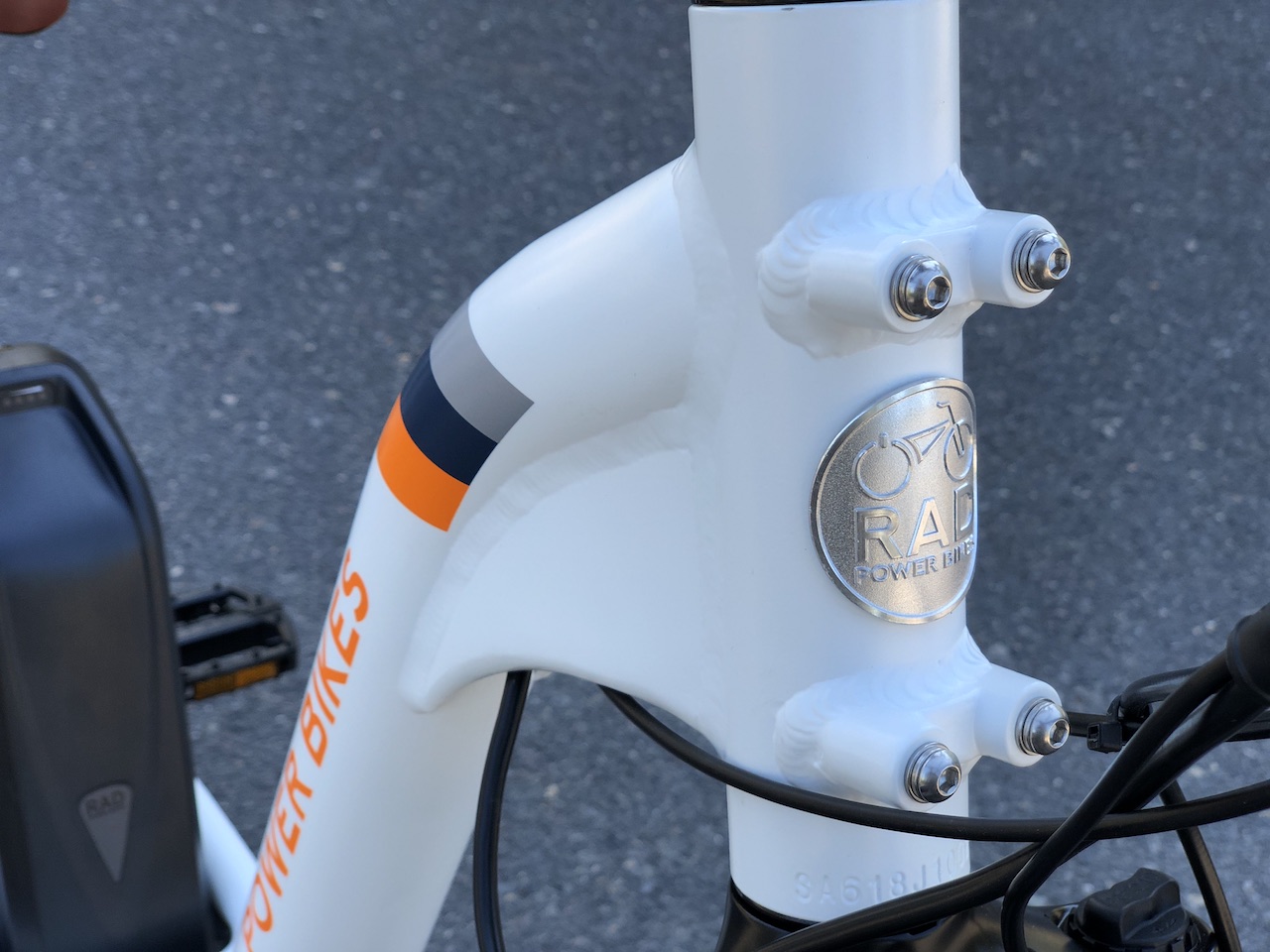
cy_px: 476
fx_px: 1908
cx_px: 635
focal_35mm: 52
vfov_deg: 28.0
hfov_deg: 36.8
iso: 16
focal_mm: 6
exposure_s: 1/120
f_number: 2.4
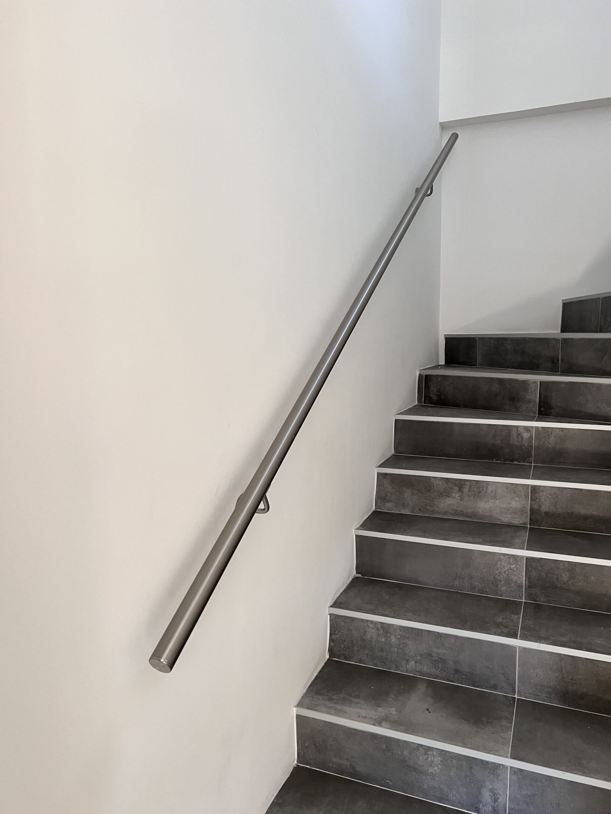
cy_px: 407
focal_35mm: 26
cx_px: 306
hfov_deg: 53.1
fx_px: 612
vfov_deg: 67.3
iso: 125
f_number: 1.5
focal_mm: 5.7
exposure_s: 1/67
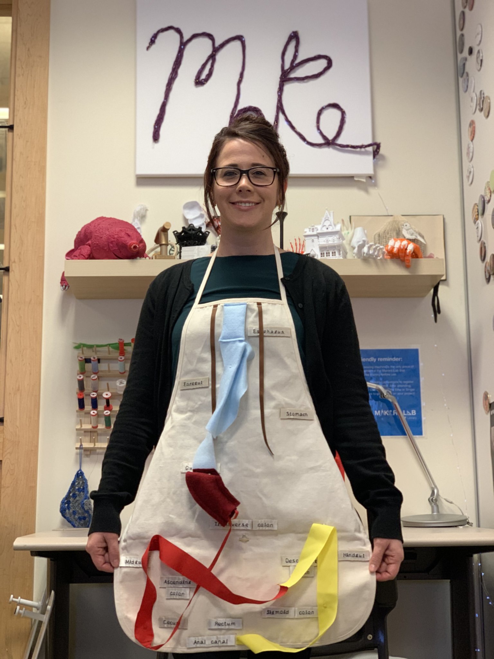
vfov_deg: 36.8
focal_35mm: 52
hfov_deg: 28.0
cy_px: 330
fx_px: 989
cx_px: 247
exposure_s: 1/60
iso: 200
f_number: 2.4
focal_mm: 6
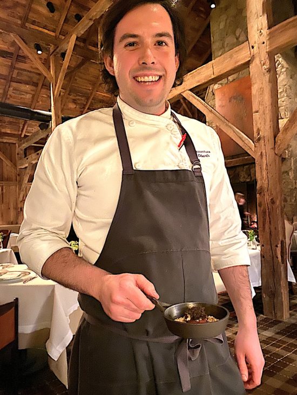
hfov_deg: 53.1
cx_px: 148
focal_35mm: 26
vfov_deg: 67.3
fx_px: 297
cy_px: 198
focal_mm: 4.25
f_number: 1.8
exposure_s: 1/8
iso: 640
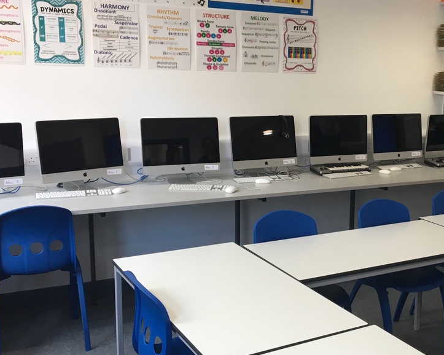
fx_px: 617
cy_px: 184
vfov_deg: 32.1
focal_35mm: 47
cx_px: 343
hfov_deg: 38.3
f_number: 2.2
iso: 25
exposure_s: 1/33
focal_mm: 4.15
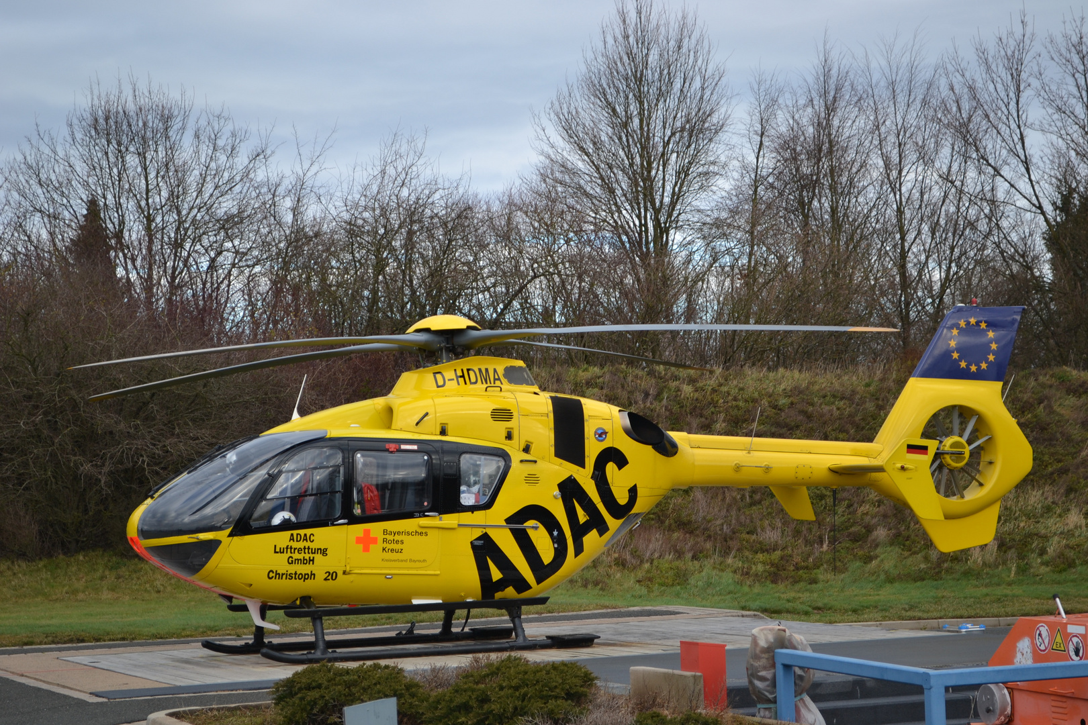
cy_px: 362
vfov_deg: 17.5
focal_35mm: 78
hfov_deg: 26.0
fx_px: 2357
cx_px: 544
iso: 140
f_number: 5.6
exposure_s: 1/125
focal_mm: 52
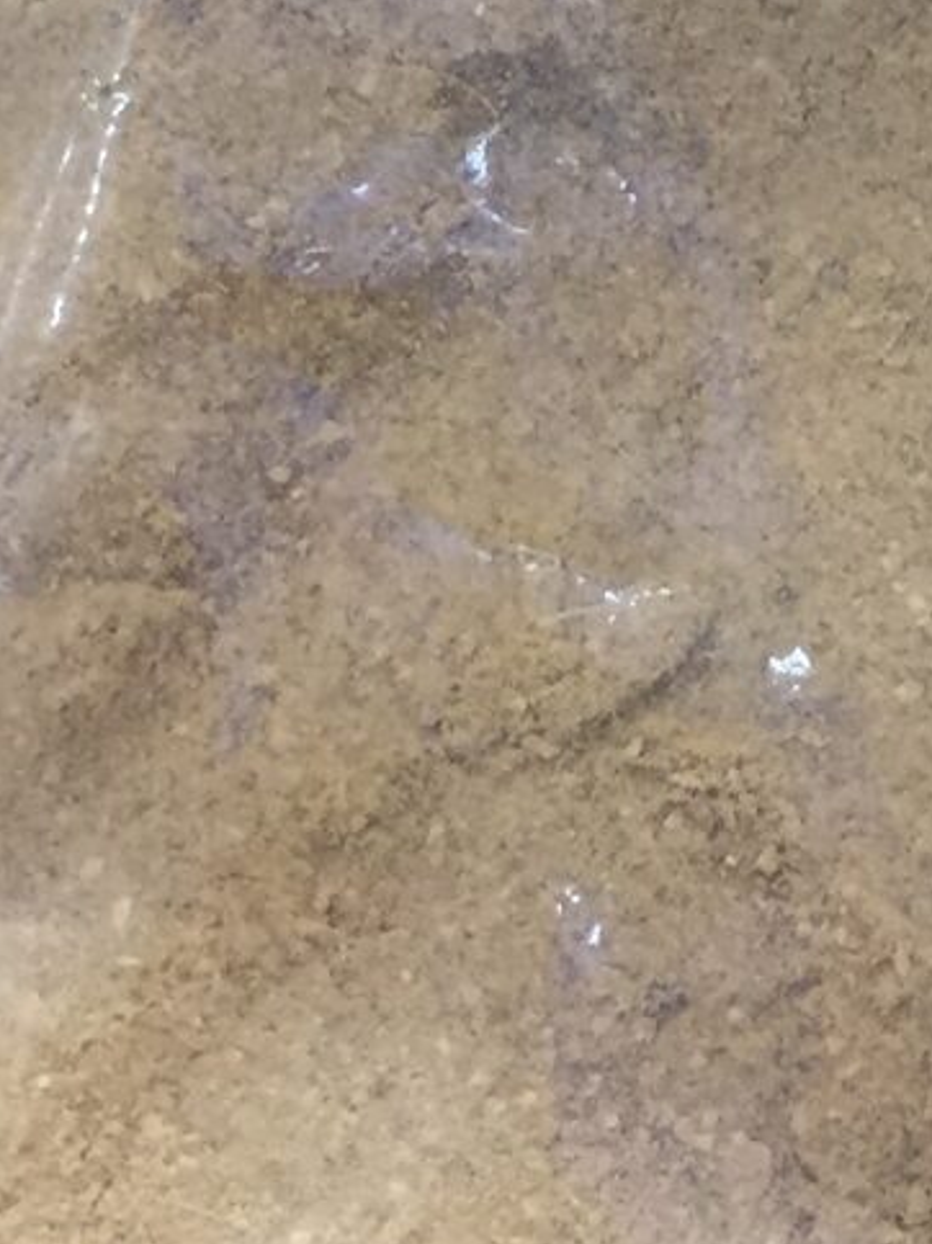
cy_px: -95
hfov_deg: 11.7
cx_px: 1192
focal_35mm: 123
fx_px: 4417
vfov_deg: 15.6
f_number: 2.2
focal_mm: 4.15
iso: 160
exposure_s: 1/33
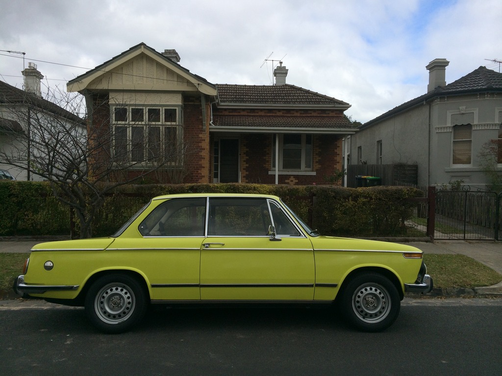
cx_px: 251
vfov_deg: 46.8
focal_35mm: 30
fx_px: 435
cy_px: 188
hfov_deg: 60.0
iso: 32
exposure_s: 1/1325
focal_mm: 4.12
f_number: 2.2
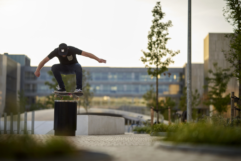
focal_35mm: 85
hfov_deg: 23.9
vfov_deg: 16.1
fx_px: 569
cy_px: 80
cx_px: 120
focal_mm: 85
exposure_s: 1/1250
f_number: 1.4
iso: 125
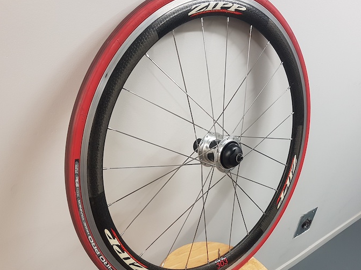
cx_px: 167
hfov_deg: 58.3
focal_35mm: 31
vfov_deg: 45.4
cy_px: 140
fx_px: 323
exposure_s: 1/60
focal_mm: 4.2
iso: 80
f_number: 1.7
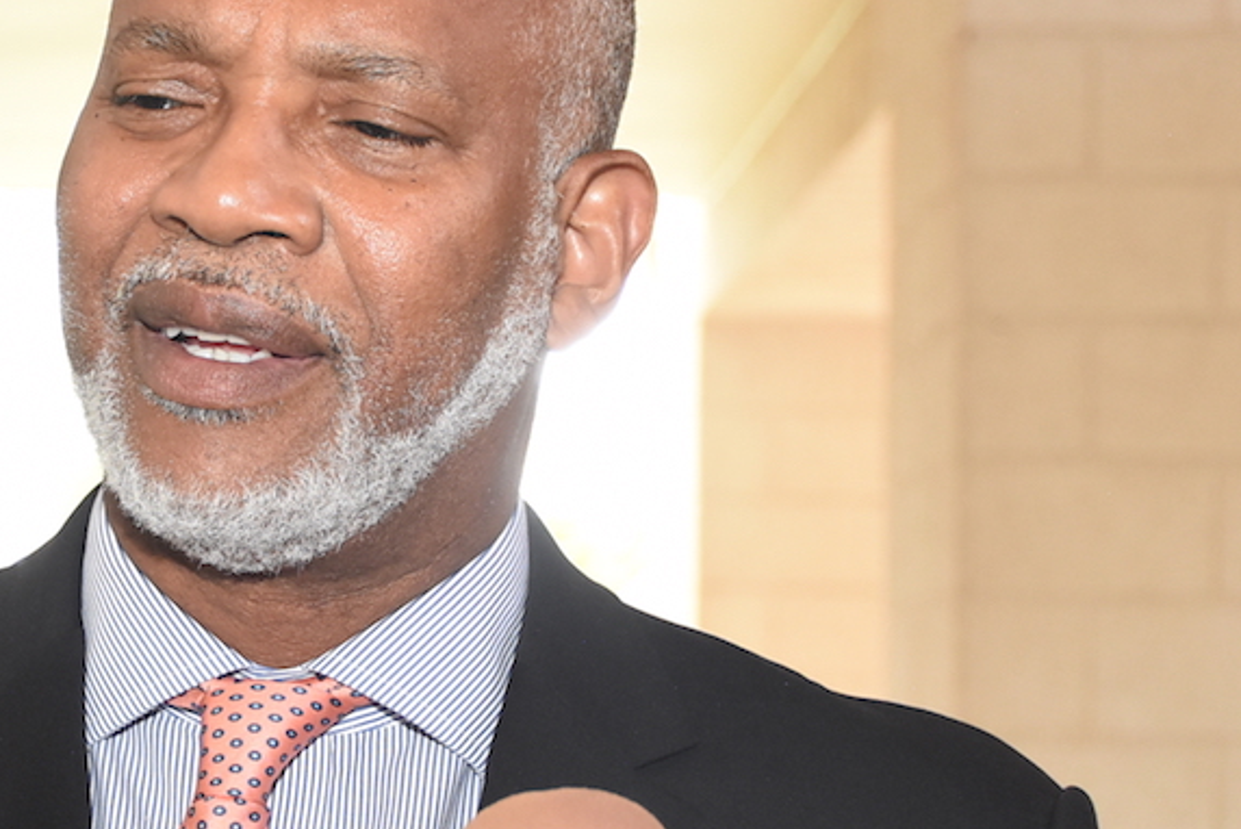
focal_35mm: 141
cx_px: 299
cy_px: 516
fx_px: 4863
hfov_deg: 14.5
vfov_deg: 9.7
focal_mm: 42
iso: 2000
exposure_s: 1/200
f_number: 4.5
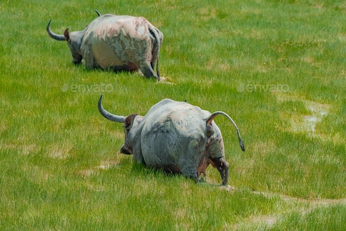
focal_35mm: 347
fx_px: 3334
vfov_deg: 4.0
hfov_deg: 5.9
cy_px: 116
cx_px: 173
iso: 640
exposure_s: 1/1000
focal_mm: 231
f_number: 9
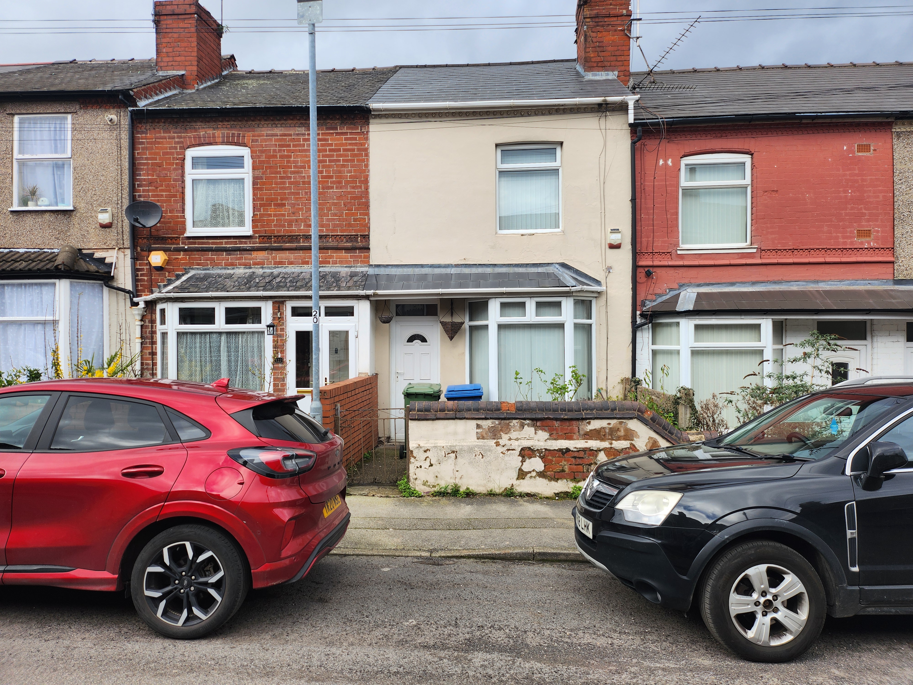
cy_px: 342
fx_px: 633
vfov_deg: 56.8
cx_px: 456
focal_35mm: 24
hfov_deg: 71.6
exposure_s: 1/1081
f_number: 1.8
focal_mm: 5
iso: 50
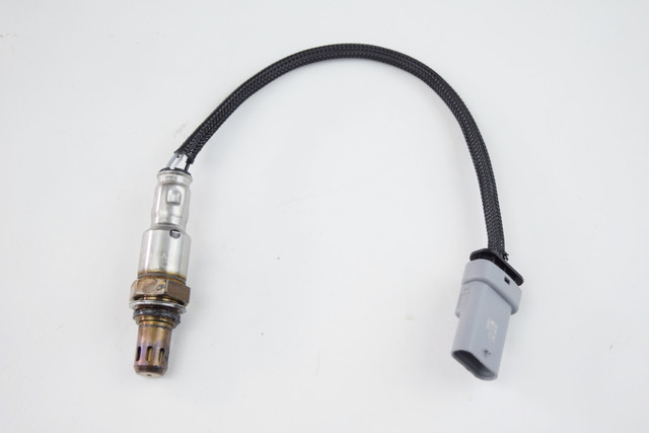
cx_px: 324
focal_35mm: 57
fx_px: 1028
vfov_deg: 23.8
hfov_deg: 35.0
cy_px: 216
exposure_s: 1/60
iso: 900
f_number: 4.8
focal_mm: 38
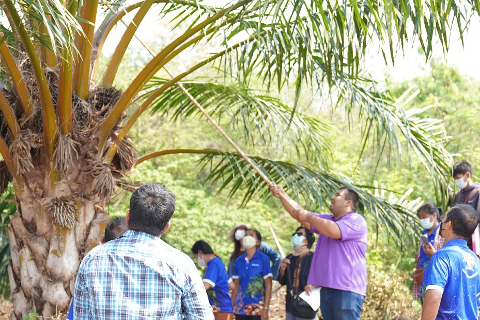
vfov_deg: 21.7
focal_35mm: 62
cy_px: 246
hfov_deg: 32.3
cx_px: 287
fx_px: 826
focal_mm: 40
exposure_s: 1/200
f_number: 2.8
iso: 100
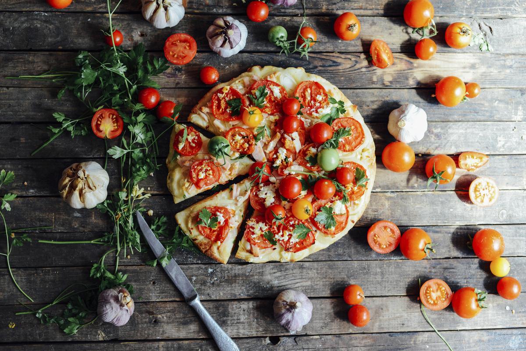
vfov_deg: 27.0
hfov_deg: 39.6
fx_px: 730
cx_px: 263
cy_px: 176
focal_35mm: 50
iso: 1250
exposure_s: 1/320
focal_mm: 50
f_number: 4
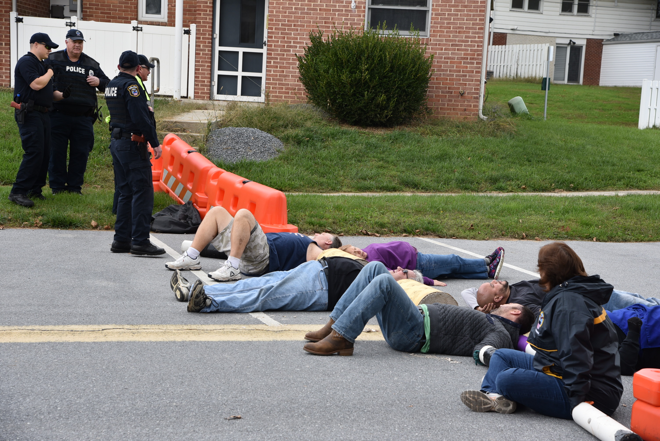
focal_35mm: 78
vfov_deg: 17.5
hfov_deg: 26.0
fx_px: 1430
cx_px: 330
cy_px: 220
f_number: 8
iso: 400
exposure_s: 1/250
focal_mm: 78
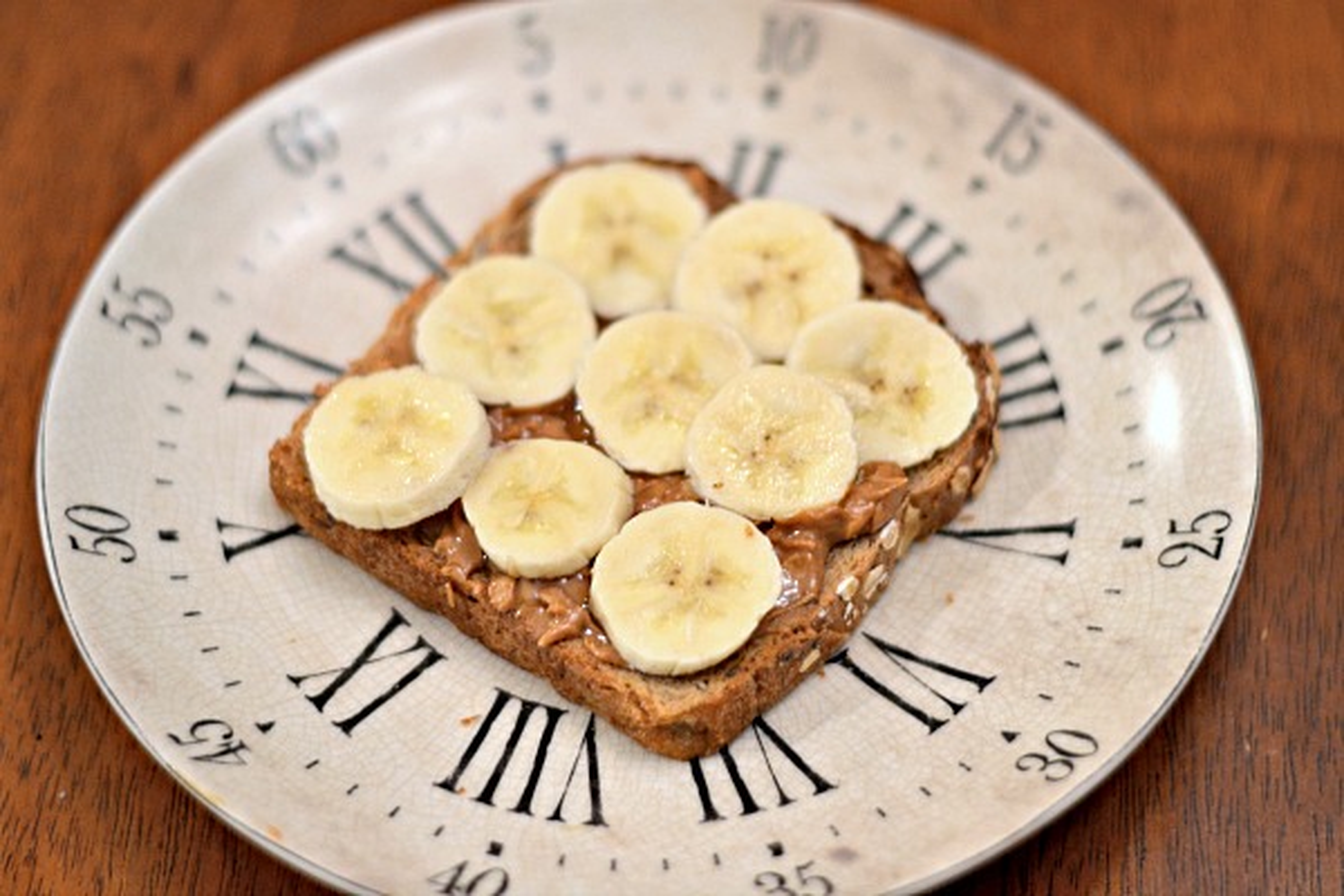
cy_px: 448
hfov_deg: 27.0
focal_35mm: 75
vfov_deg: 18.2
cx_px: 672
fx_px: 2800
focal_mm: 50
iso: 400
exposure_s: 1/60
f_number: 1.8
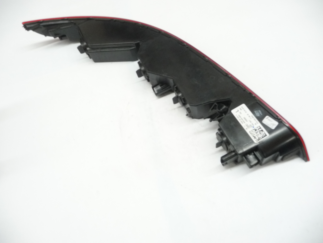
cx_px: 162
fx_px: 261
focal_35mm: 28
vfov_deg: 49.7
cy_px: 122
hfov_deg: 63.4
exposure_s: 1/30
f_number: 3.3
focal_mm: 4.7
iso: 320
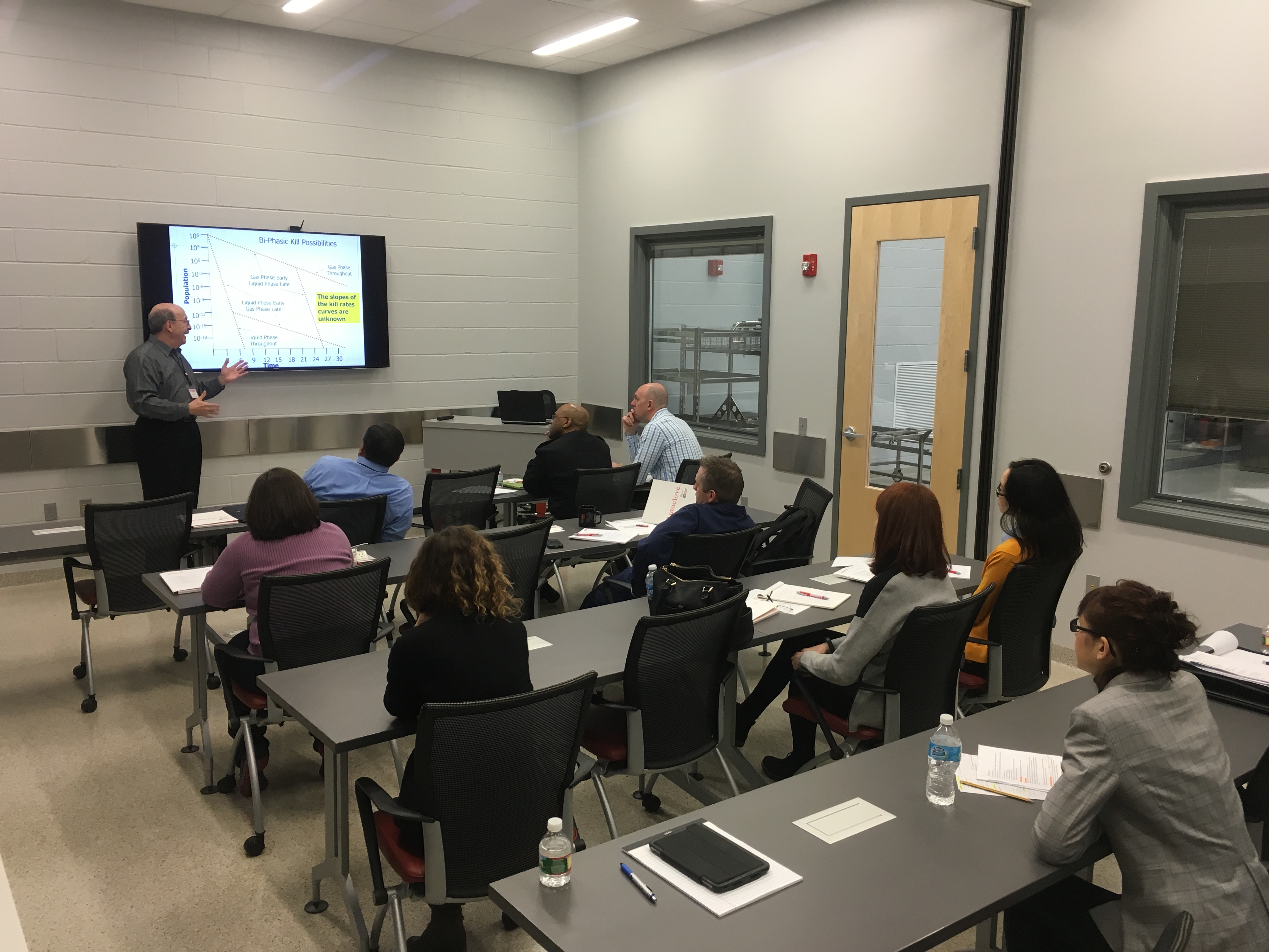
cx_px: 634
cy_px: 476
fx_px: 1063
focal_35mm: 29
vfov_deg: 48.2
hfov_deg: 61.7
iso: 64
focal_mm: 4.15
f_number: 2.2
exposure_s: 1/30
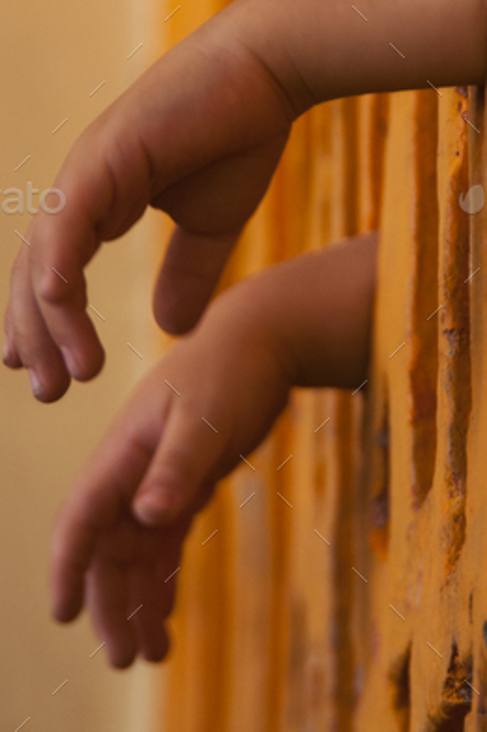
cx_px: 257
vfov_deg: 3.0
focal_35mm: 681
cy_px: 189
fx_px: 13842
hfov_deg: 2.0
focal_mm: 200
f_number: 5.6
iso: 200
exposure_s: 1/40
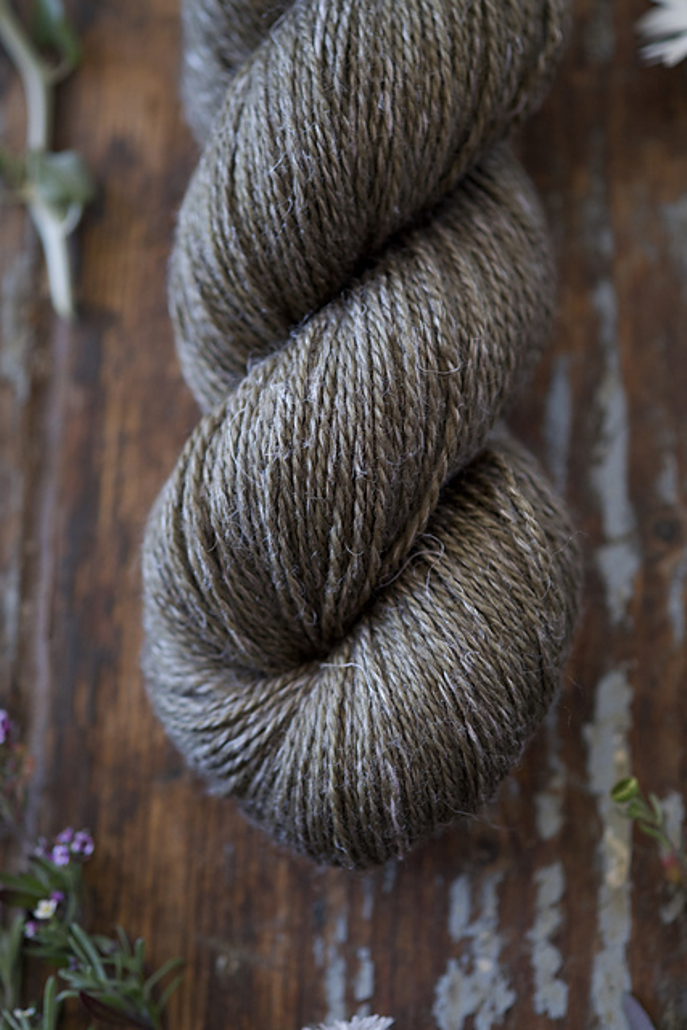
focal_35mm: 90
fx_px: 2575
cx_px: 344
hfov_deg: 15.2
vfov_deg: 22.6
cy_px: 515
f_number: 2.4
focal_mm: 60
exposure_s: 1/250
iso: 800
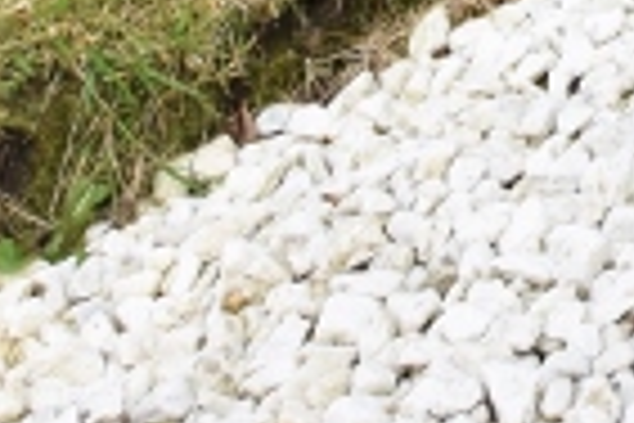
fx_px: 1919
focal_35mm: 109
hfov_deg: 15.3
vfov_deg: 8.8
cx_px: 1246
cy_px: -1055
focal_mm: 10
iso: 200
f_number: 7.1
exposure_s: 1/200
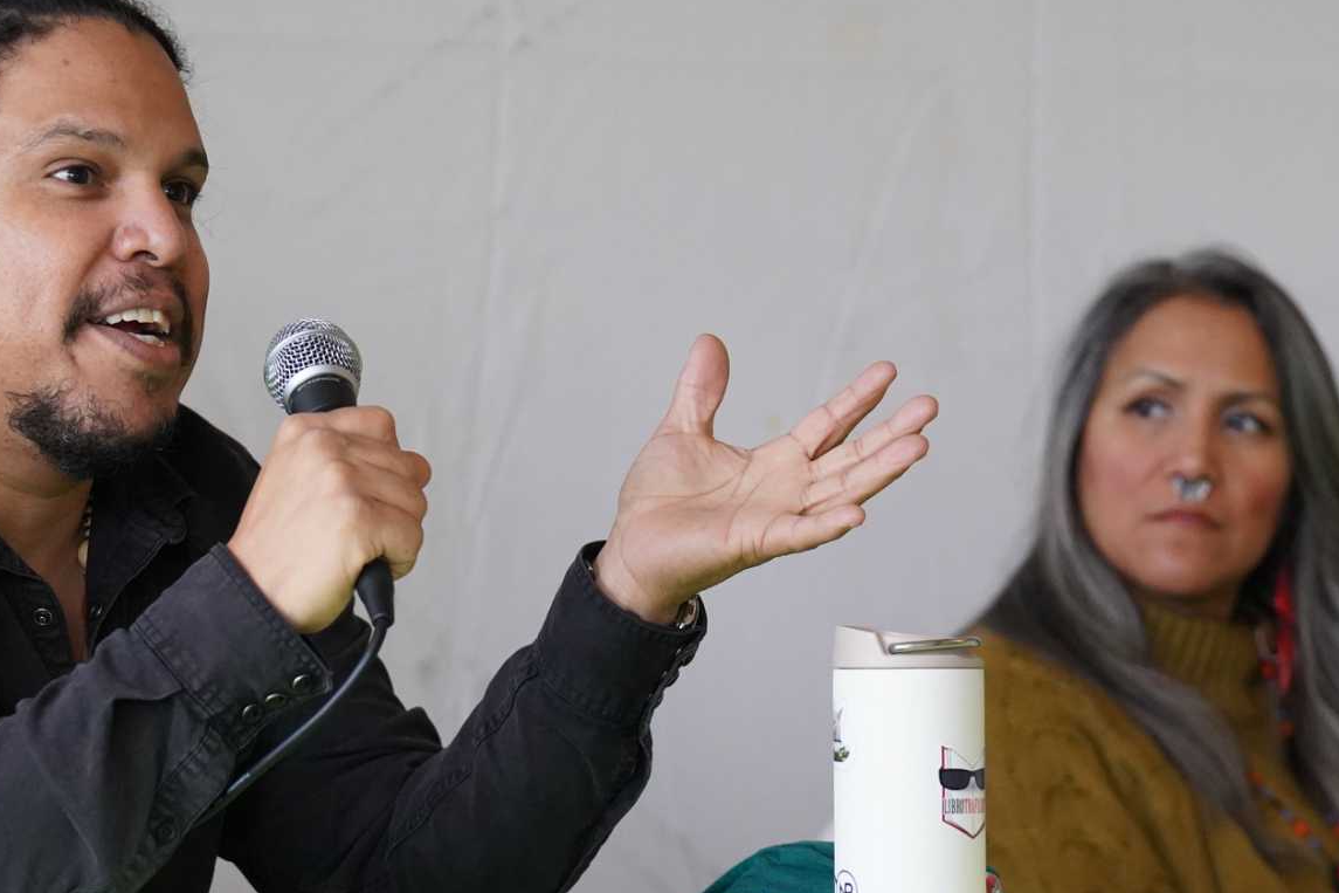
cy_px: 504
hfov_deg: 9.0
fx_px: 8516
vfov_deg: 6.0
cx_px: 527
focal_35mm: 229
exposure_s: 1/200
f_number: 4.5
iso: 6400
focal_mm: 128
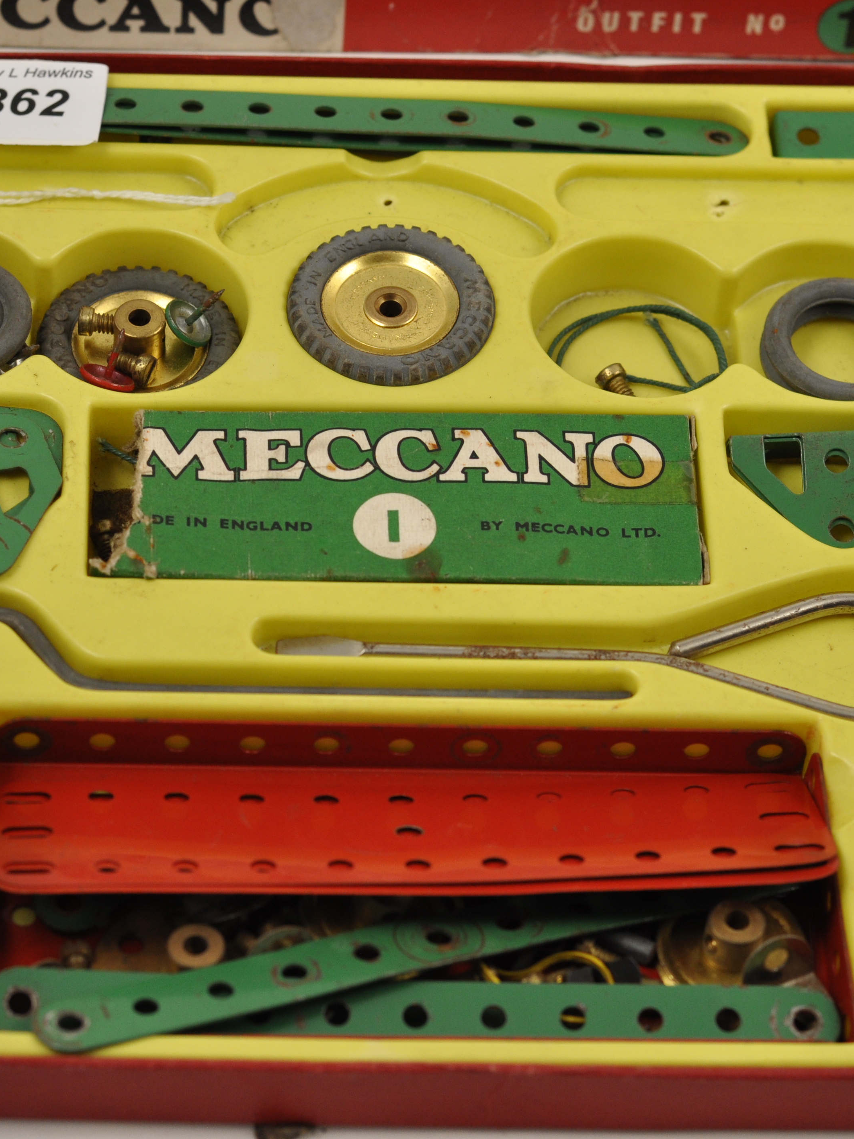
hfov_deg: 13.6
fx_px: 3586
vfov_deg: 18.0
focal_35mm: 109
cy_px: 568
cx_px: 365
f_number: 5
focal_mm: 50
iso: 400
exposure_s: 1/100
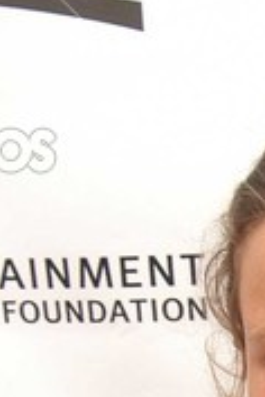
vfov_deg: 8.6
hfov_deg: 5.6
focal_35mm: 234
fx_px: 2582
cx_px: 654
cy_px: 596
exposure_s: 1/180
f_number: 8
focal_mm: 27
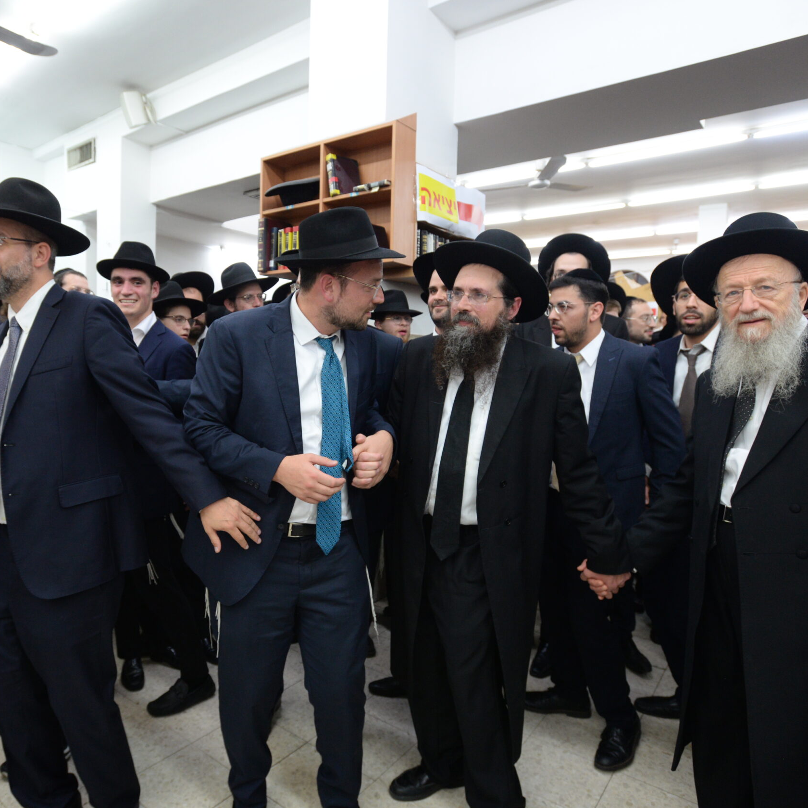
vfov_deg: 69.6
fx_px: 581
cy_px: 404
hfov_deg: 68.5
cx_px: 303
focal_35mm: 22
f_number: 4.5
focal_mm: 17
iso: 1600
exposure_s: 1/250
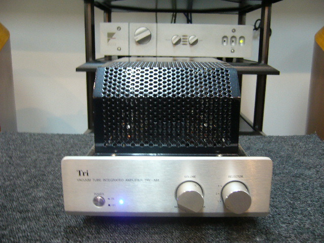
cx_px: 162
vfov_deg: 40.7
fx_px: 328
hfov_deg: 52.6
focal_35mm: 35
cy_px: 122
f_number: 2.8
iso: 200
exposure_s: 1/10
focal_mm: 5.8
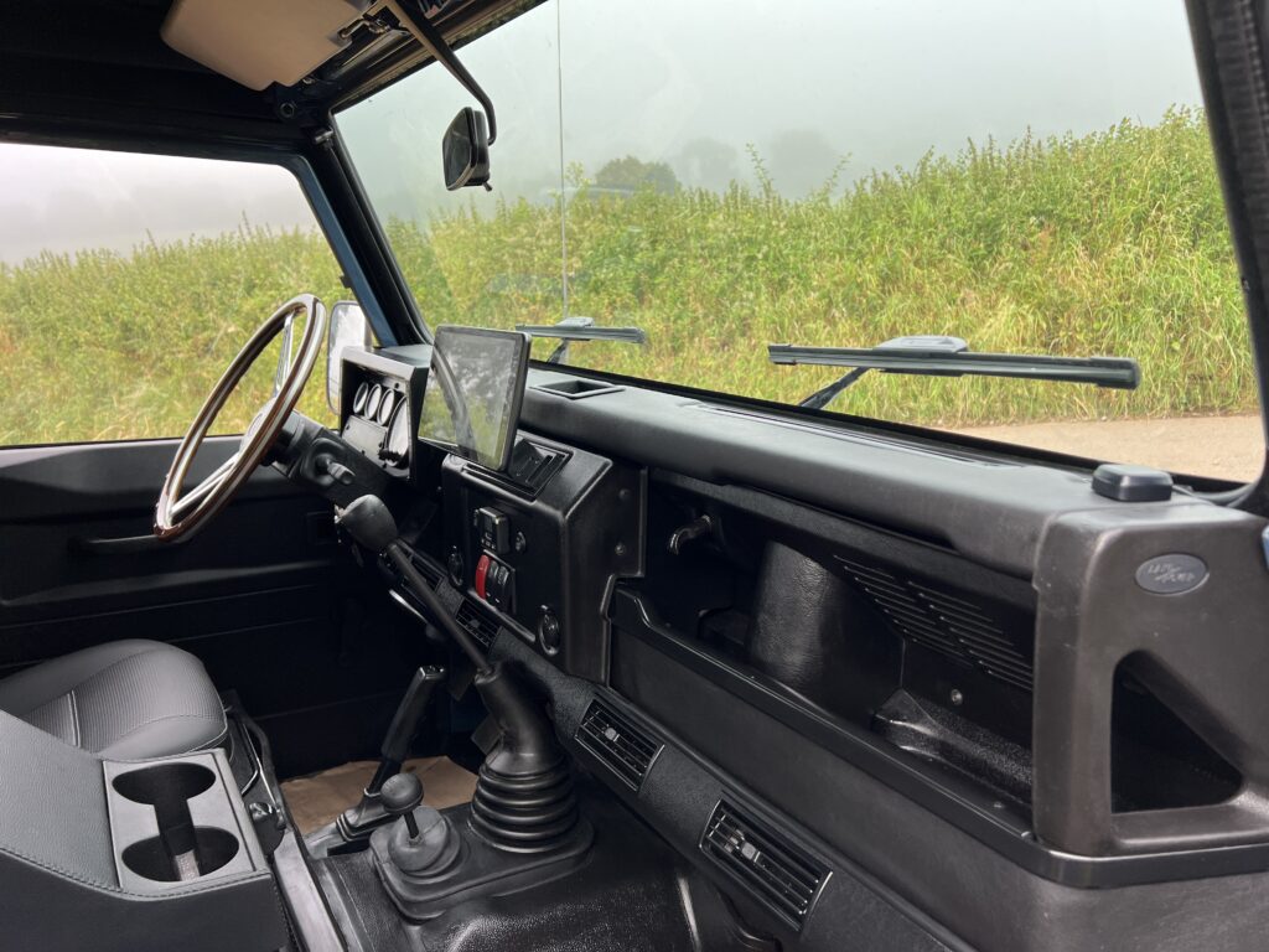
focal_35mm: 26
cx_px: 634
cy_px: 476
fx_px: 953
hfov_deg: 67.3
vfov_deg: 53.1
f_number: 1.5
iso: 40
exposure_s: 1/171
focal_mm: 5.7
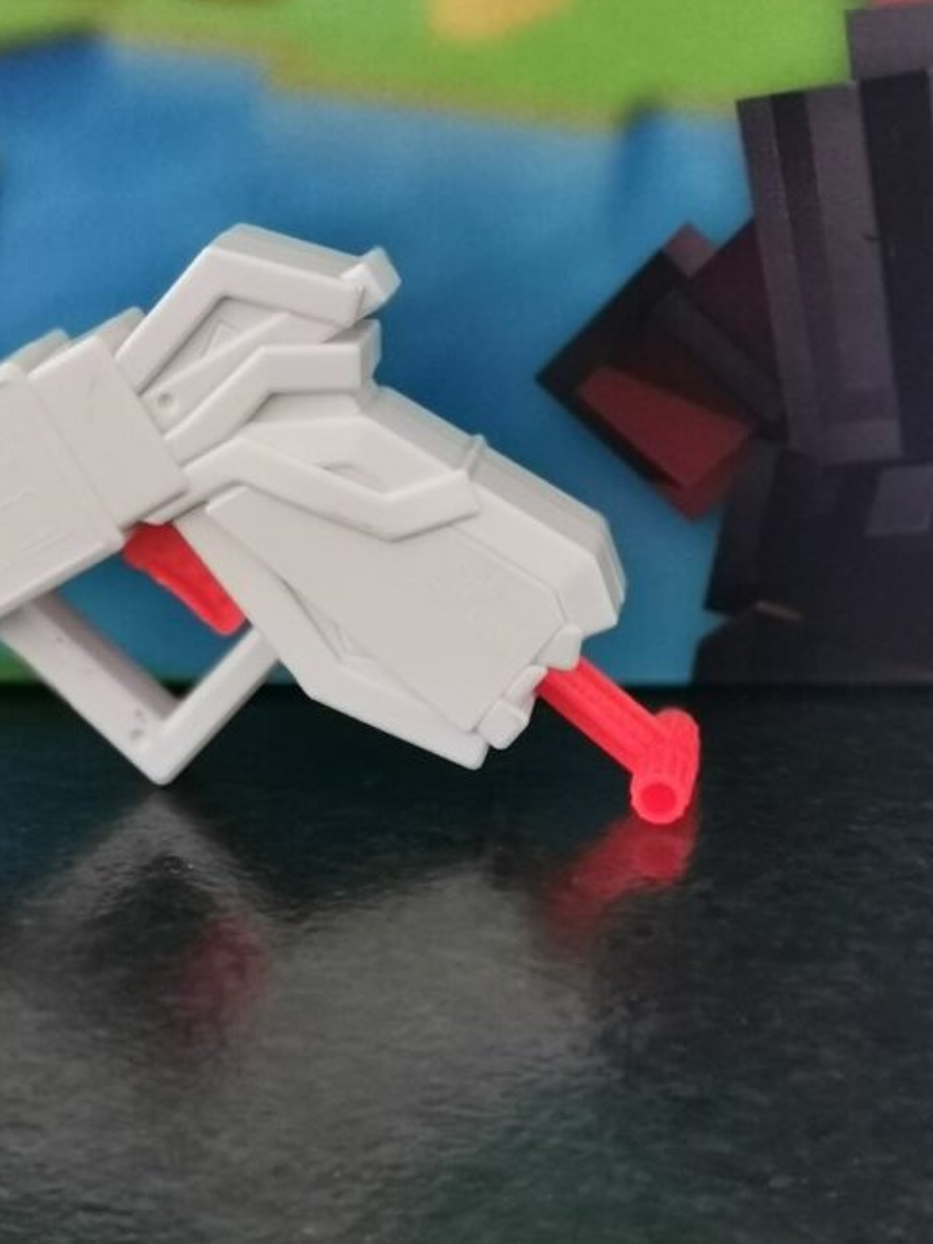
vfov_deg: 25.4
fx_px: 2732
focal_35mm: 76
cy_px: 317
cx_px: 317
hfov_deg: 19.3
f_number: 4
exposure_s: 1/50
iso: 320
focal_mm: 5.56
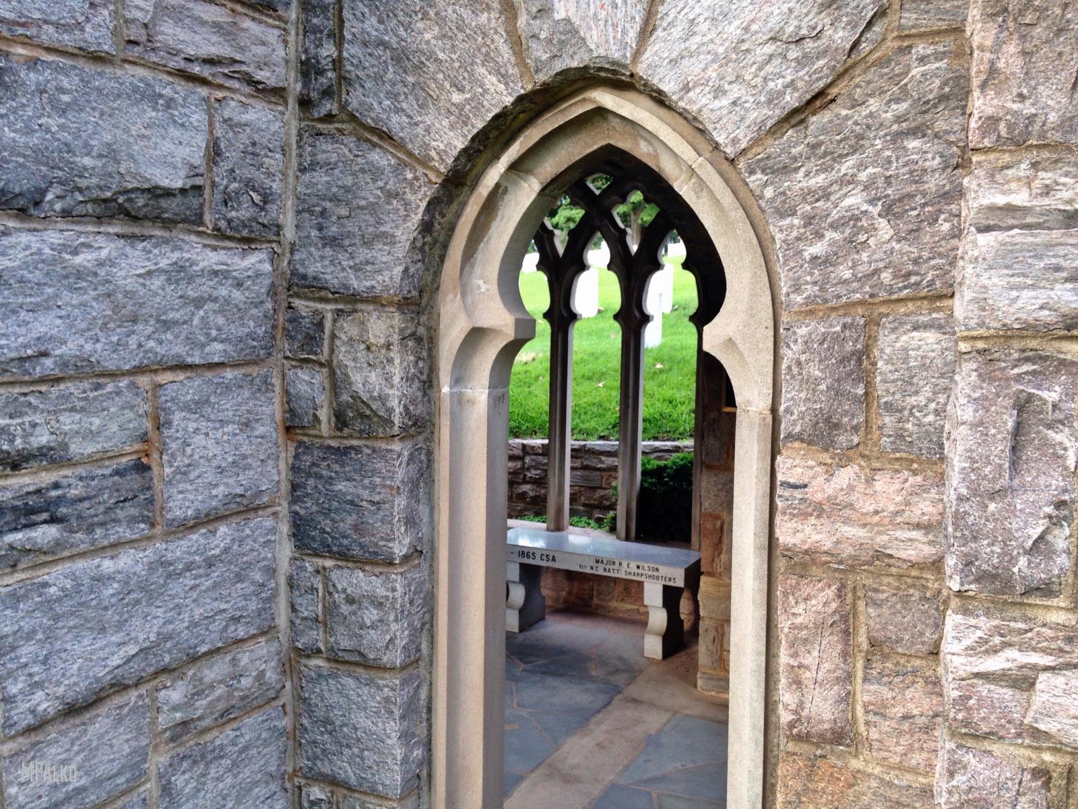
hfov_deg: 55.4
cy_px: 404
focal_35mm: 33
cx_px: 539
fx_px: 1028
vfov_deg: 42.9
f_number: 2.4
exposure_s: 1/120
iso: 64
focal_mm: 4.12
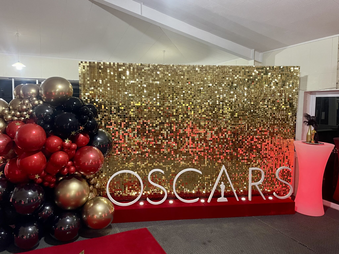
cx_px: 170
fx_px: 255
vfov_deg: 53.1
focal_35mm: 26
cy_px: 127
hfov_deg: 67.3
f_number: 1.6
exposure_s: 1/50
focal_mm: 4.2
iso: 500
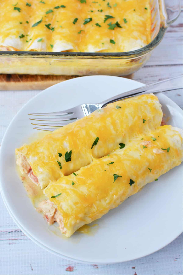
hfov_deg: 25.8
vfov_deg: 37.9
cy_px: 138
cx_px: 92
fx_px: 400
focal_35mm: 52
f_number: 5.6
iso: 280
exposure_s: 1/125
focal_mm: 35
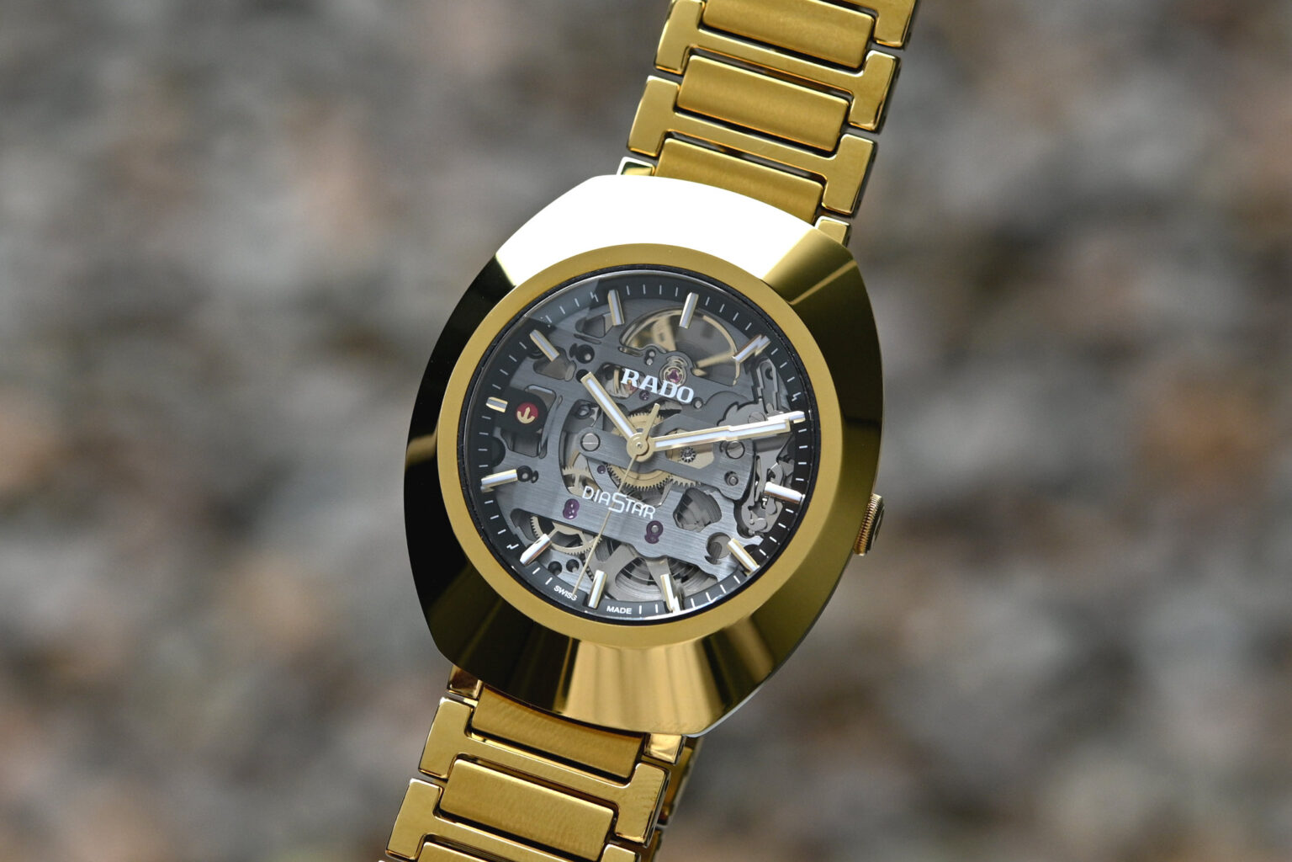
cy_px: 431
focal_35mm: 60
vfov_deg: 22.6
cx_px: 646
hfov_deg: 33.4
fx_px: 2153
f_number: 7.1
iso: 400
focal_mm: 60
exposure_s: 1/200
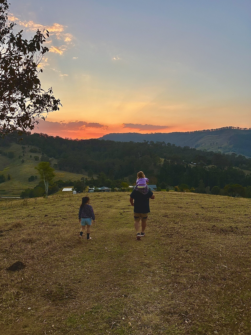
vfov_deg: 71.6
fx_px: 232
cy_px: 168
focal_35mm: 24
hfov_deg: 56.8
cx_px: 126
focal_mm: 6.86
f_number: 1.78
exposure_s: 1/1256
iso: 80
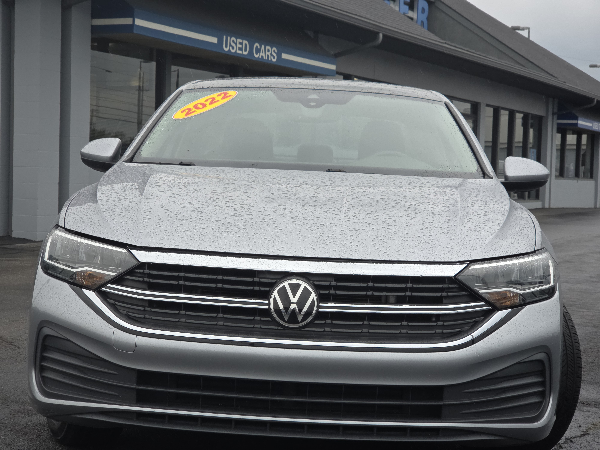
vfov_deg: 21.3
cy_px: 225
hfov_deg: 28.2
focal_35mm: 69
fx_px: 1196
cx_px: 300
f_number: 2.4
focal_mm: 7
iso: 25
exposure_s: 1/272
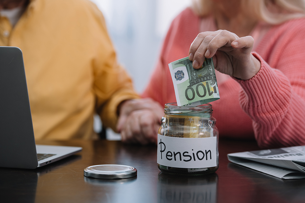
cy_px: 102
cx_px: 152
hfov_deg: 18.6
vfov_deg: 12.5
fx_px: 932
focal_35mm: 110
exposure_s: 1/200
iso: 320
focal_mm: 110
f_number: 3.5
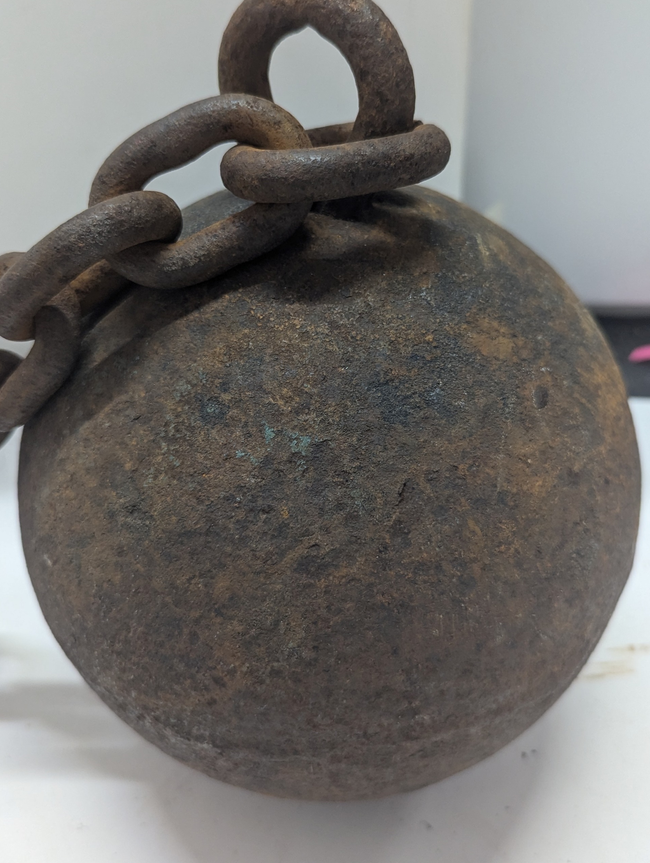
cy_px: 380
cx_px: 325
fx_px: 824
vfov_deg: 55.1
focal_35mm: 33
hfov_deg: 43.0
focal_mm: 6.81
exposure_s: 1/50
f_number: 1.85
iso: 172
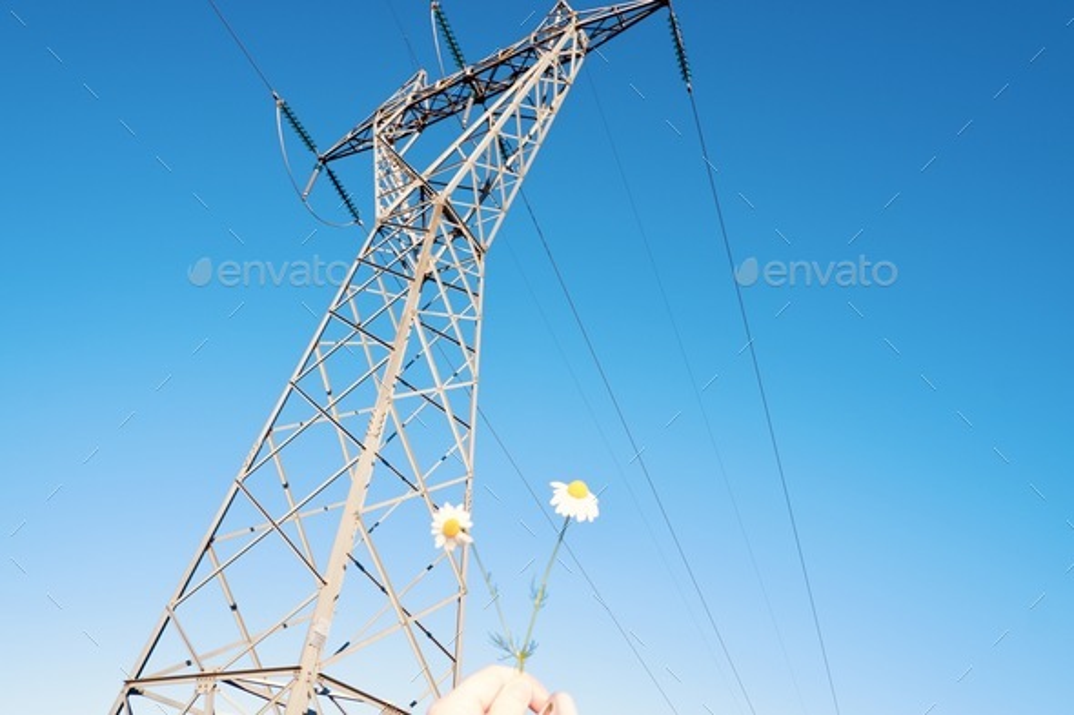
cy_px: 358
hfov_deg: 76.1
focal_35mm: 23
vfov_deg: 55.1
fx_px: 686
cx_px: 537
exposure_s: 1/180
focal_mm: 15
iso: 200
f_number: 8
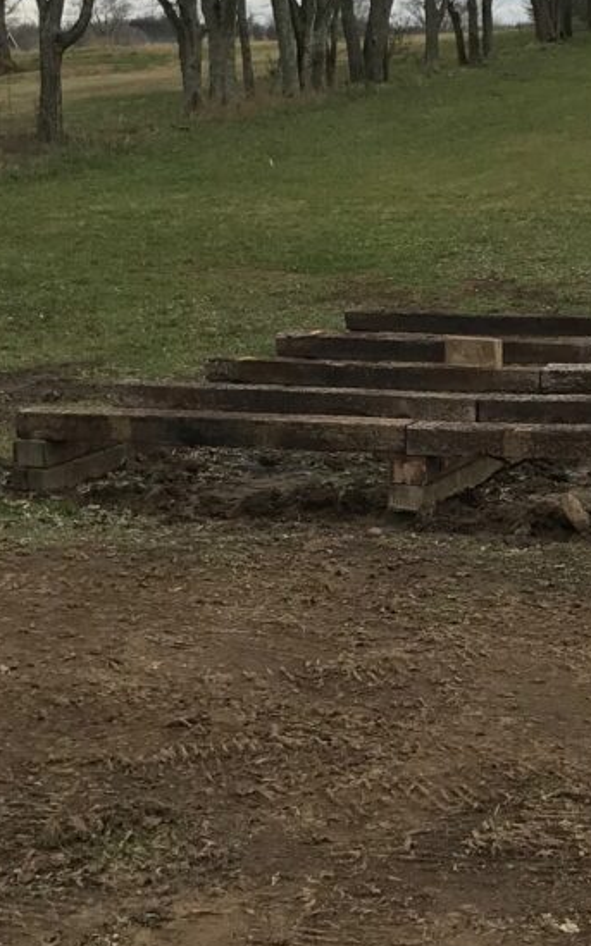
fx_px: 2140
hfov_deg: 15.6
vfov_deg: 24.9
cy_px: 555
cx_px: 476
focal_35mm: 83
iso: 20
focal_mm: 3.99
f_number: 1.8
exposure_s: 1/465
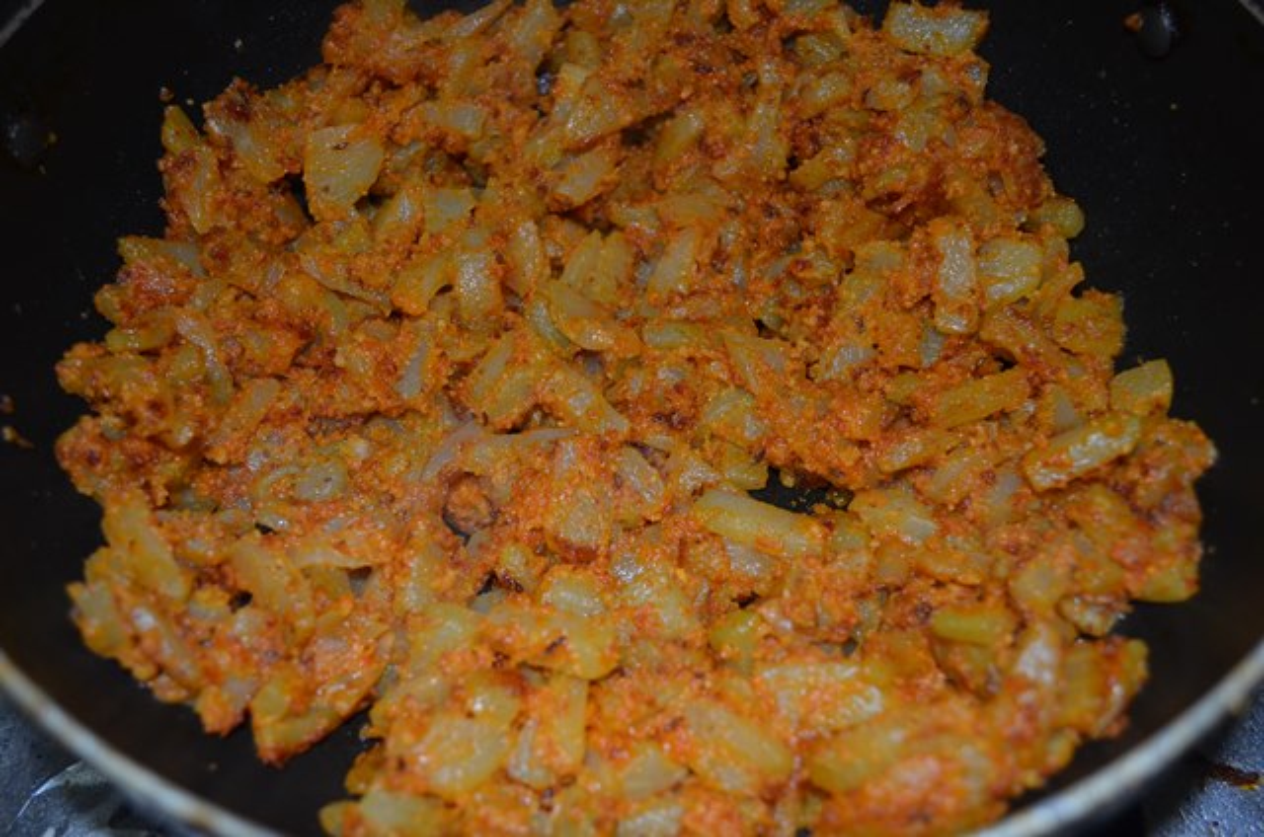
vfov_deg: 36.7
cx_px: 632
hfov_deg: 53.2
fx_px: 1261
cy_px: 418
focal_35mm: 36
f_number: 4
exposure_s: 1/60
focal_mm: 24
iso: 800
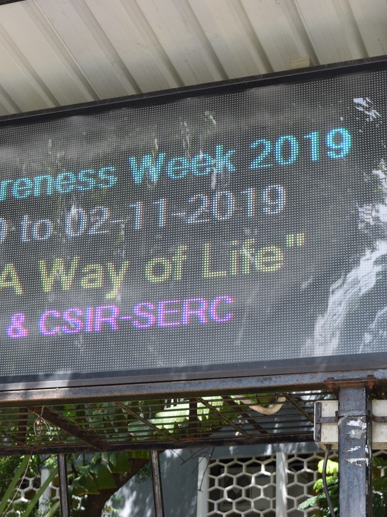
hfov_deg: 17.6
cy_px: 257
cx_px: 58
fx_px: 1238
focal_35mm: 83
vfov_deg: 23.6
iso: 360
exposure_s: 1/250
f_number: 8
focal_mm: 38
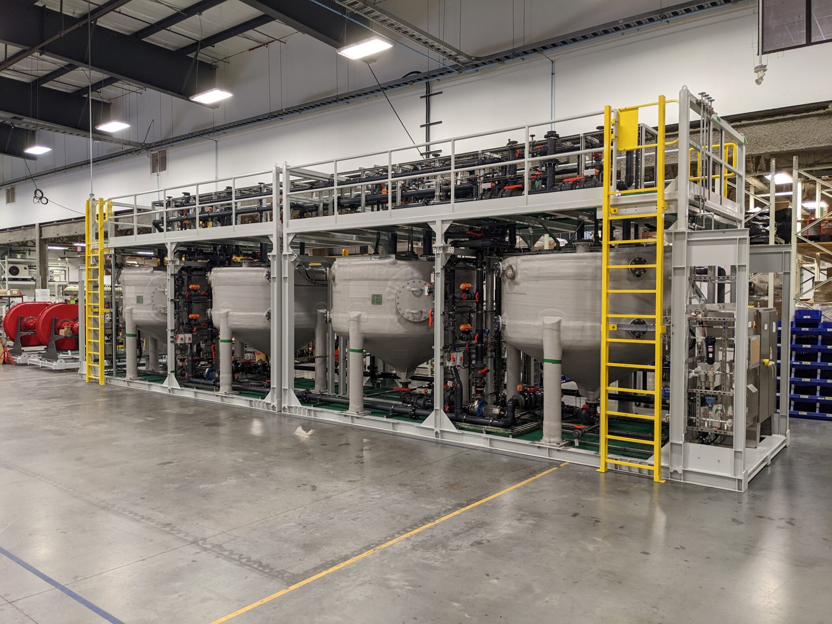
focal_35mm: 27
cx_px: 416
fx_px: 649
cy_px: 312
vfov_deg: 51.4
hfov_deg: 65.3
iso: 60
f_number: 1.73
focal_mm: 4.38
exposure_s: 1/24
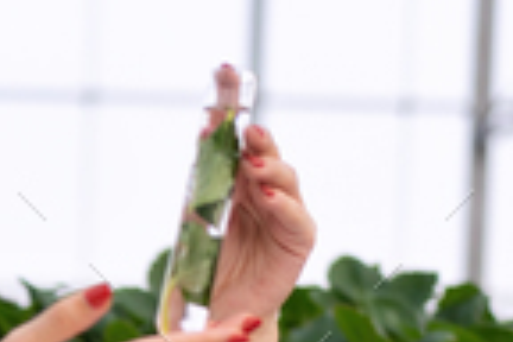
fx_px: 2038
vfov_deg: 9.2
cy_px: 582
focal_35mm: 143
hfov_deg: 13.4
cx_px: -306
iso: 320
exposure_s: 1/8000
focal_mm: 35
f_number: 1.4
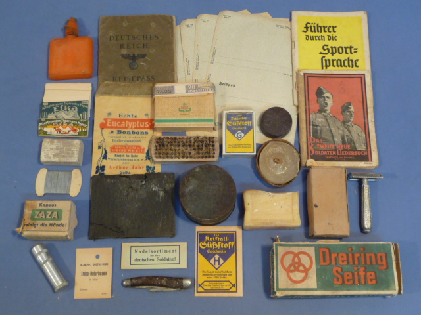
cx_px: 210
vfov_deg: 36.8
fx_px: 474
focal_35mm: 39
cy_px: 158
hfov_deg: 47.9
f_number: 3.3
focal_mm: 4.7
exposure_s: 1/30
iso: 200
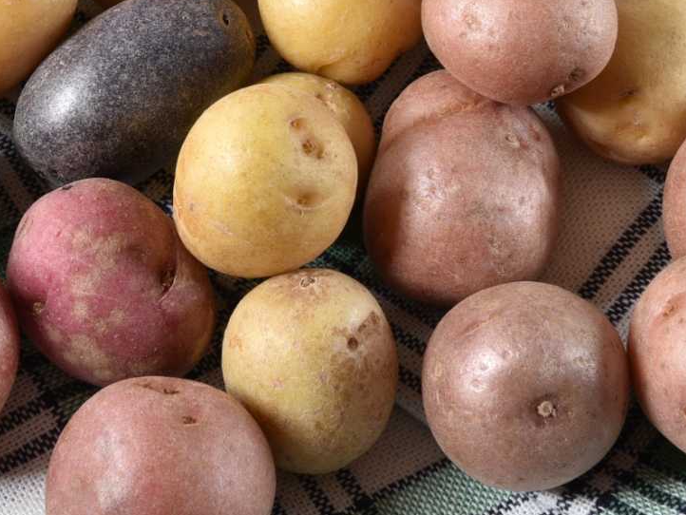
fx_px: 4976
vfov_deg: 5.9
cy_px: 16
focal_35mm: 251
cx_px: 238
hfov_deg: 7.9
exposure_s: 1/200
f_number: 20
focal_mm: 92
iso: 100
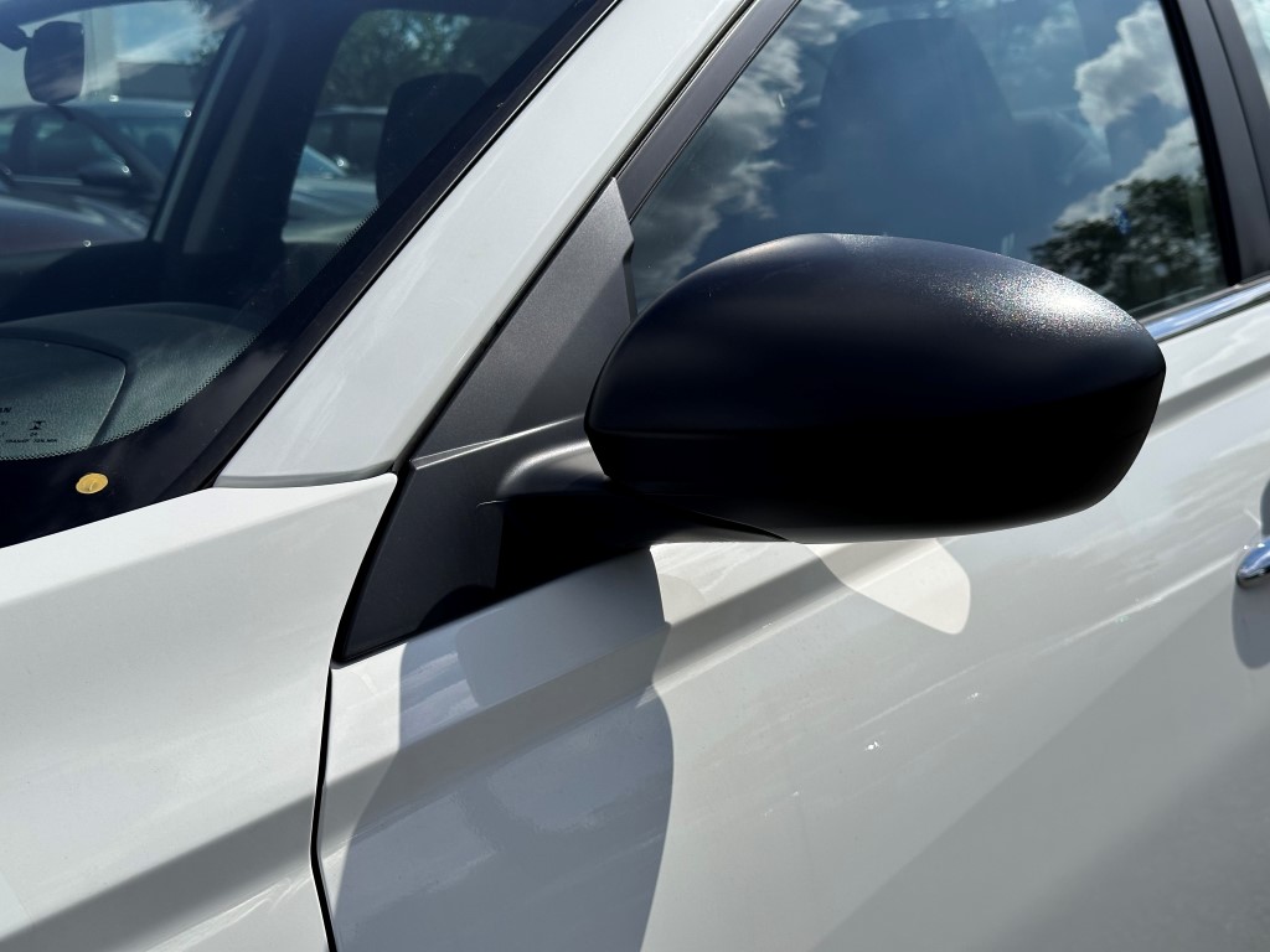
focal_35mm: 48
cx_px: 635
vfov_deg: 30.3
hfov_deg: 39.7
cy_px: 476
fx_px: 1761
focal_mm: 6.86
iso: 64
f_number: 1.78
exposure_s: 1/9804
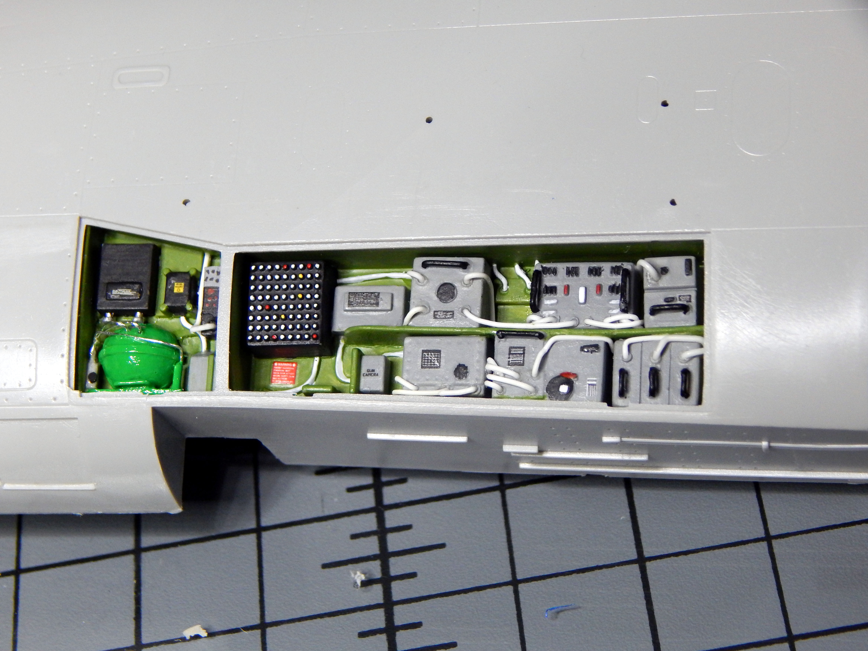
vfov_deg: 14.2
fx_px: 2608
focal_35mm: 104
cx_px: 434
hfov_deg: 18.9
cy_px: 326
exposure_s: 1/60
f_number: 4.5
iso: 400
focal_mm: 18.7
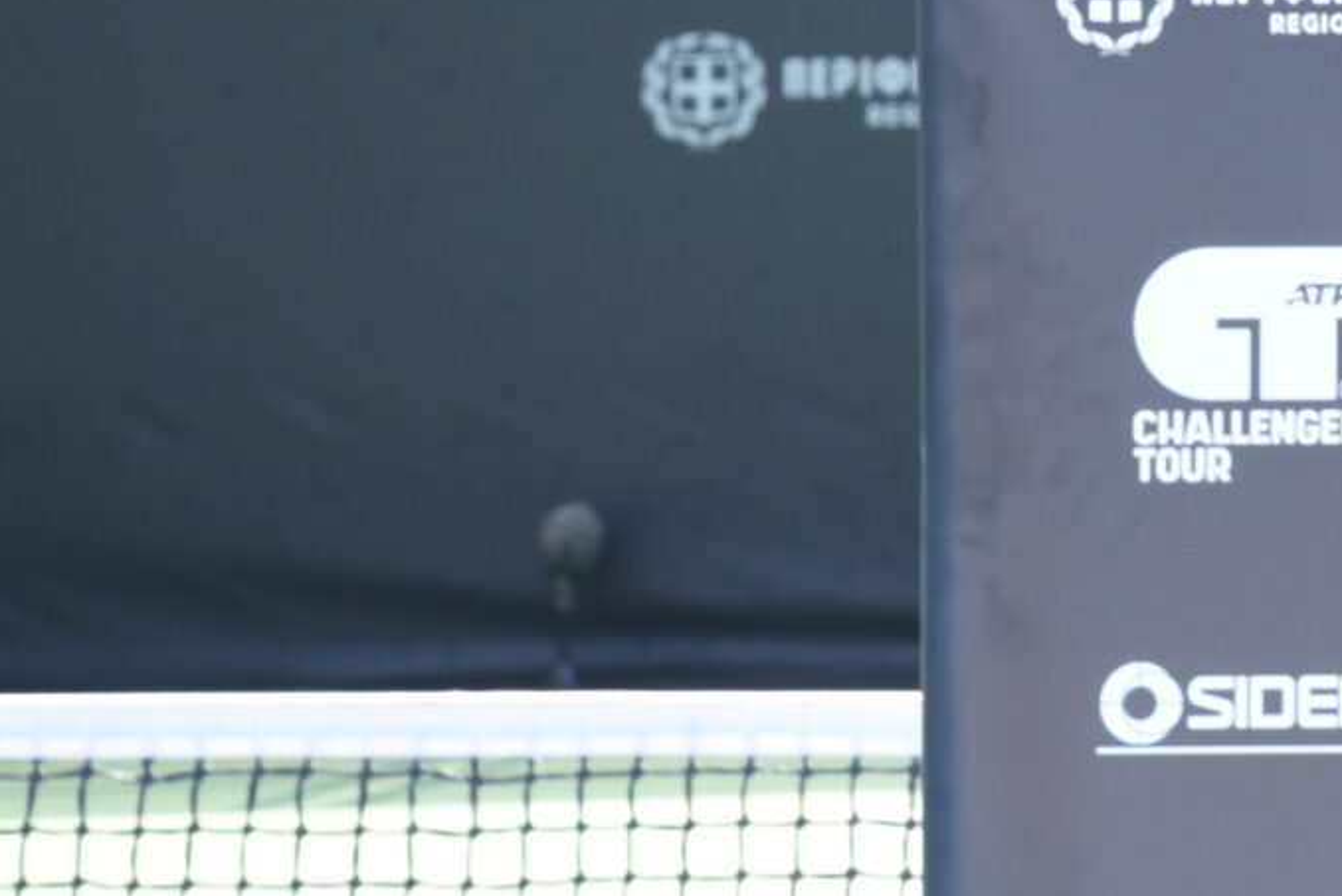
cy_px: -315
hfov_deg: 6.3
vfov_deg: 4.3
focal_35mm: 321
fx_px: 11973
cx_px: 2211
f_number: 11
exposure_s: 1/200
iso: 800
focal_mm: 85
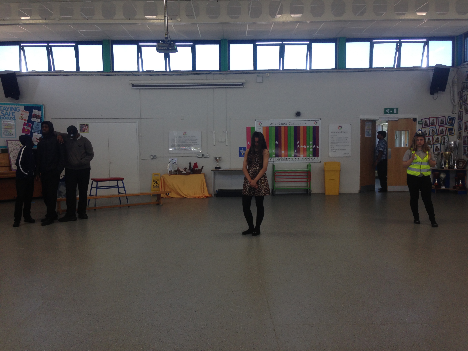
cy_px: 176
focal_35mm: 33
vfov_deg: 42.9
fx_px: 446
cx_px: 234
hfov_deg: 55.4
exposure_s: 1/24
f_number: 2.4
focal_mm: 4.12
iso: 50
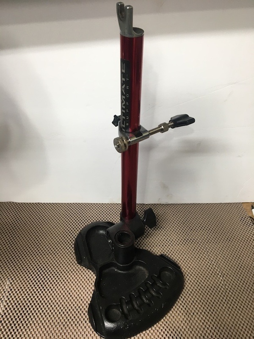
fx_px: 284
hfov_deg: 48.2
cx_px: 127
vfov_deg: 61.7
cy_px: 170
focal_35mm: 29
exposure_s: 1/30
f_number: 2.2
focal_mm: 4.15
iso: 50
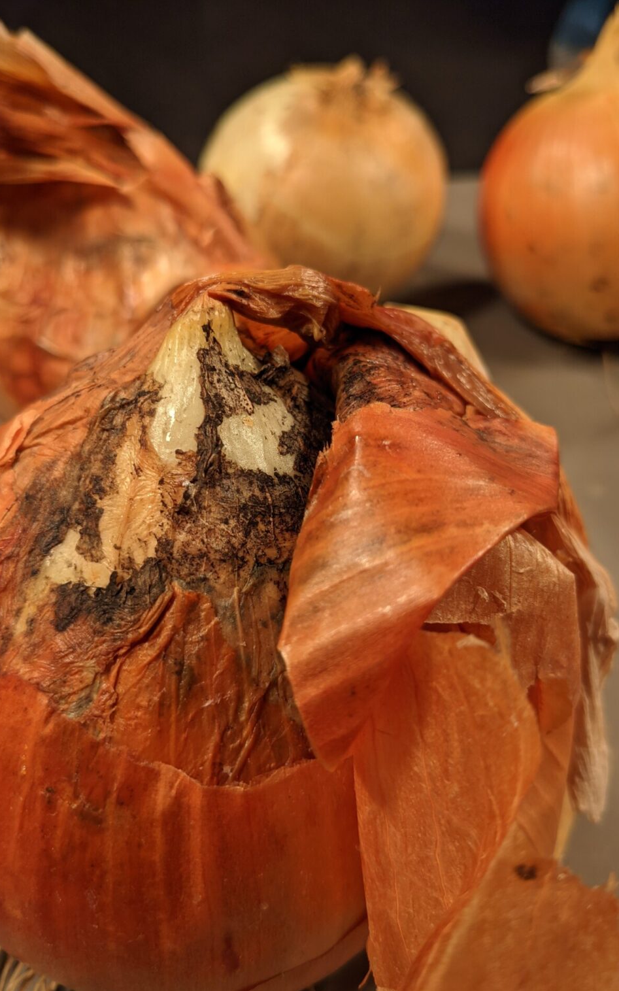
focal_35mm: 29
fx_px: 783
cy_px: 501
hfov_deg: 43.1
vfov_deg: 64.6
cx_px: 305
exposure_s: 1/213
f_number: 1.73
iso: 58
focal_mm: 4.38
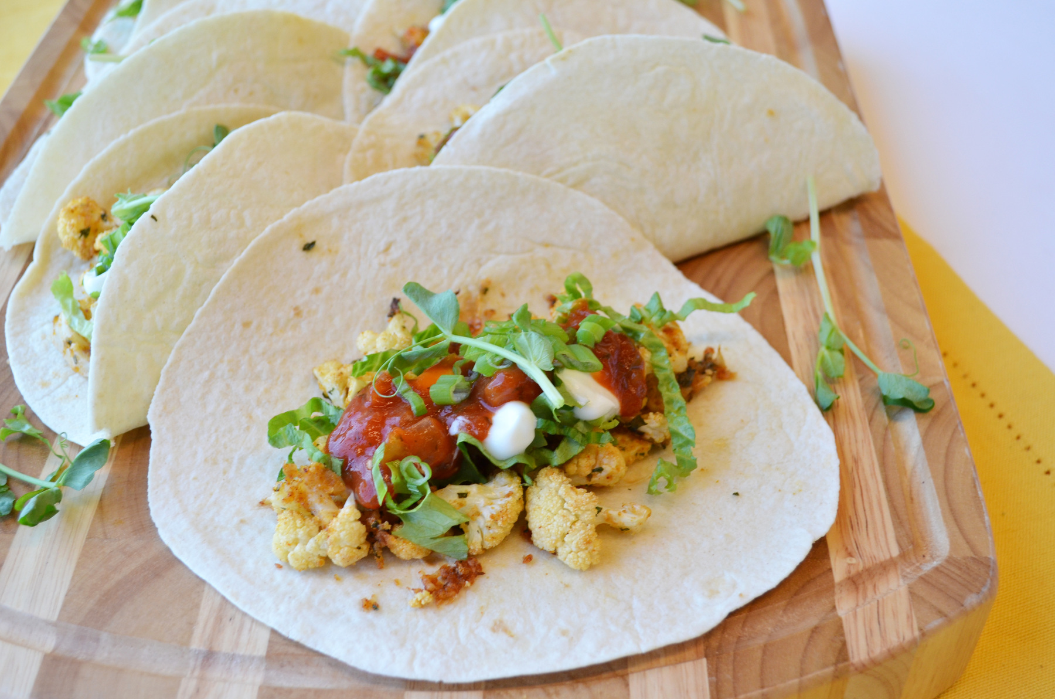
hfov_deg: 43.7
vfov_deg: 29.7
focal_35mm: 45
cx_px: 528
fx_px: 1316
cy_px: 350
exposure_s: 1/60
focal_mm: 30
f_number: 5.6
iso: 400
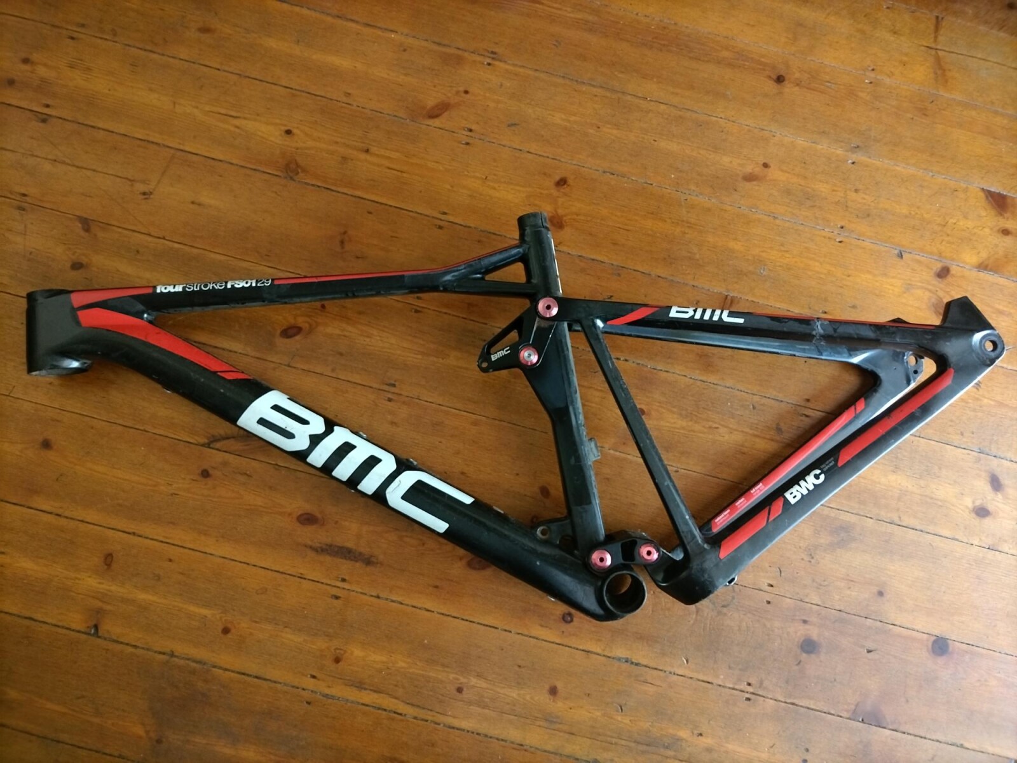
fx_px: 764
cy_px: 382
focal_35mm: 26
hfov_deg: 67.3
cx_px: 508
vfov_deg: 53.1
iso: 1554
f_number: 1.8
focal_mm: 4.7
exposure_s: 1/25
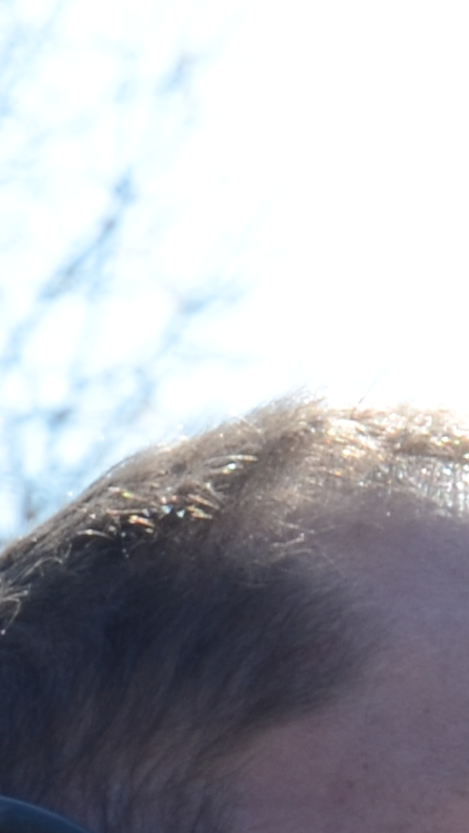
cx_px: 1420
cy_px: 1629
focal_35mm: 760
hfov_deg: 1.6
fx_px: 16804
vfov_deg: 2.8
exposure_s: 1/50
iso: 100
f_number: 16
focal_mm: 78
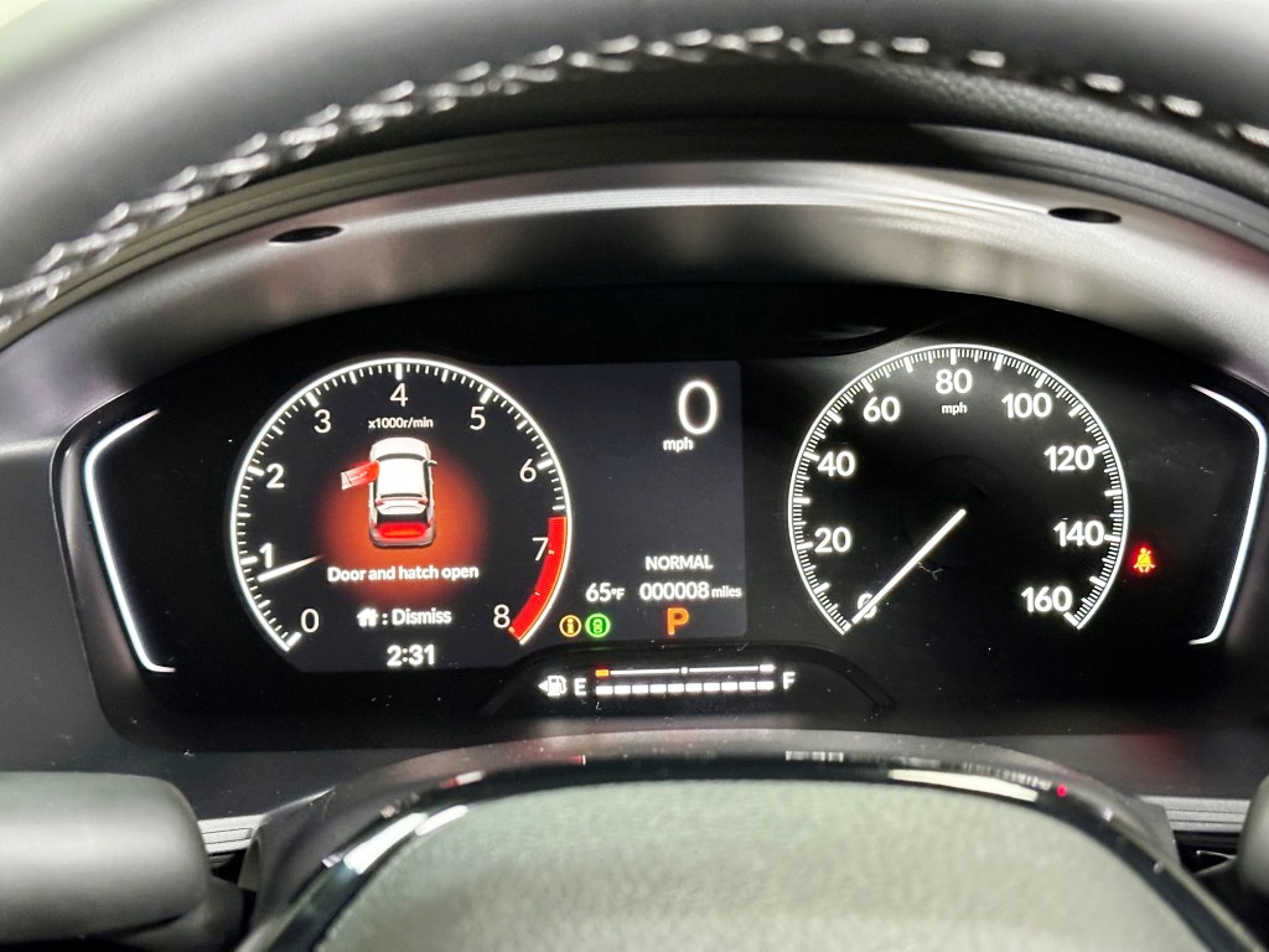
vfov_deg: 30.3
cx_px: 634
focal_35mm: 48
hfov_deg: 39.7
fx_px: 1760
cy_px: 476
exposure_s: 1/30
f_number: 1.78
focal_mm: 6.86
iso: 640
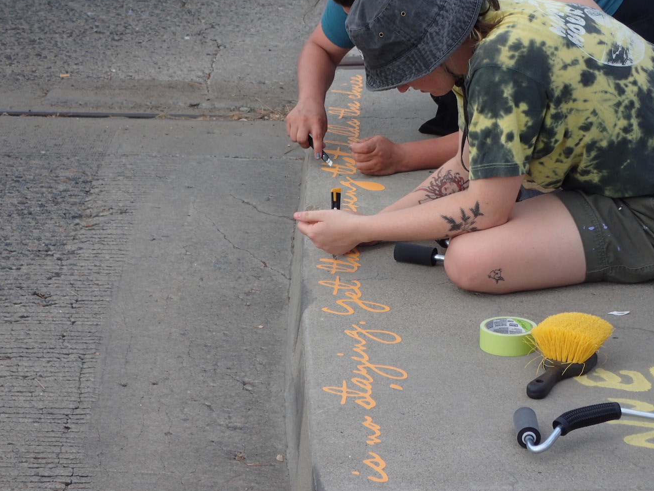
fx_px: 2022
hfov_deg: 18.4
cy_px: 255
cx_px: 339
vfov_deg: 13.8
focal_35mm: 107
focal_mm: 18
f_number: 4.9
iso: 125
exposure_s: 1/200
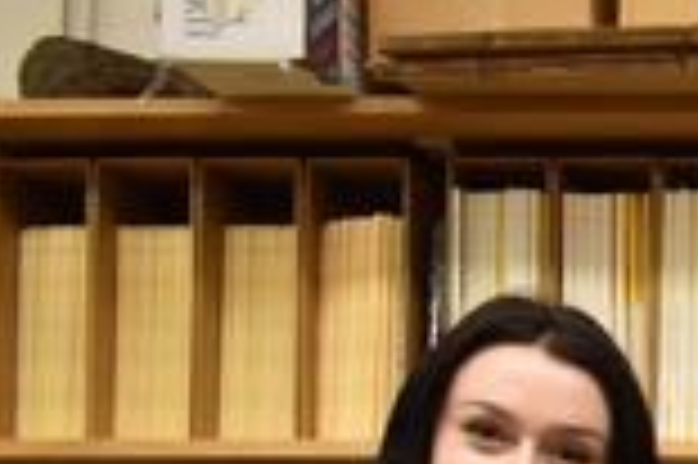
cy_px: 777
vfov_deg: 10.7
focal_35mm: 122
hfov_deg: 14.3
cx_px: 1351
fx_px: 2363
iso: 900
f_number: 3.5
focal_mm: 18
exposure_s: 1/60
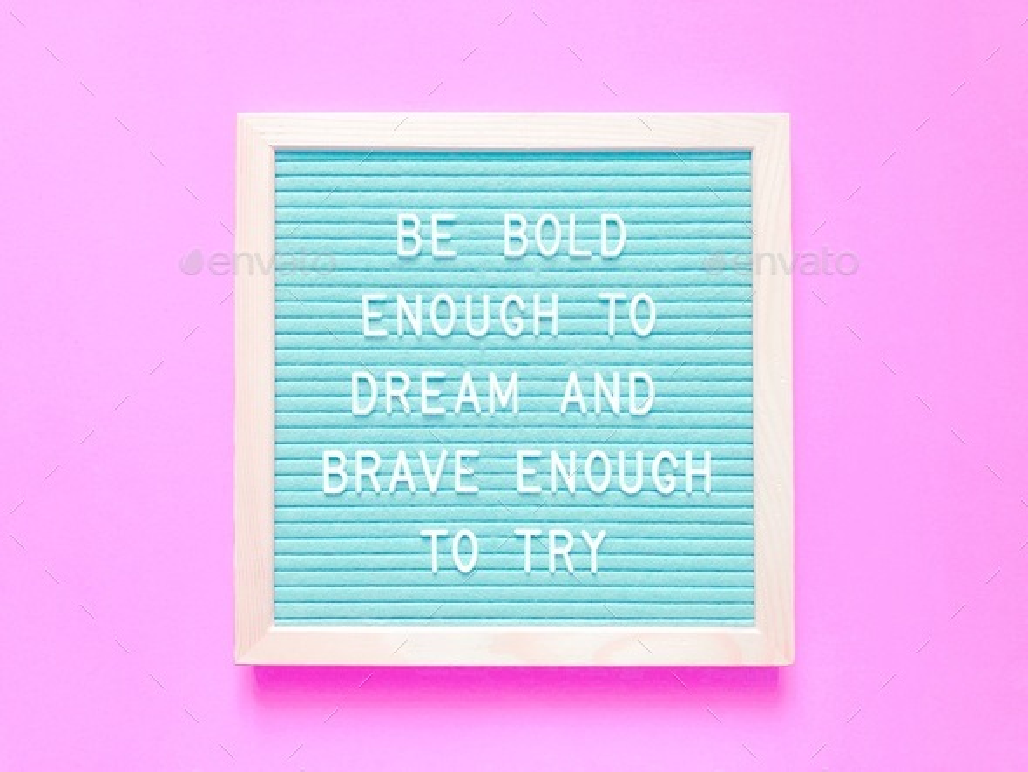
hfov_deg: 63.4
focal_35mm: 28
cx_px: 514
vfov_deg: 49.8
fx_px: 832
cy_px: 386
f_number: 1.8
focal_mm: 3.99
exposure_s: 1/17
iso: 40
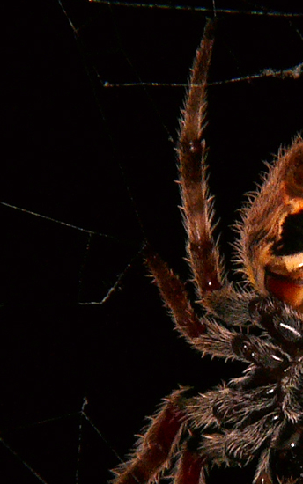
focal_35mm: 511
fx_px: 6748
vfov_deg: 4.1
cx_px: 304
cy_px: 363
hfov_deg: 2.6
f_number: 11
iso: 100
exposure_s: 1/30
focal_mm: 46.6
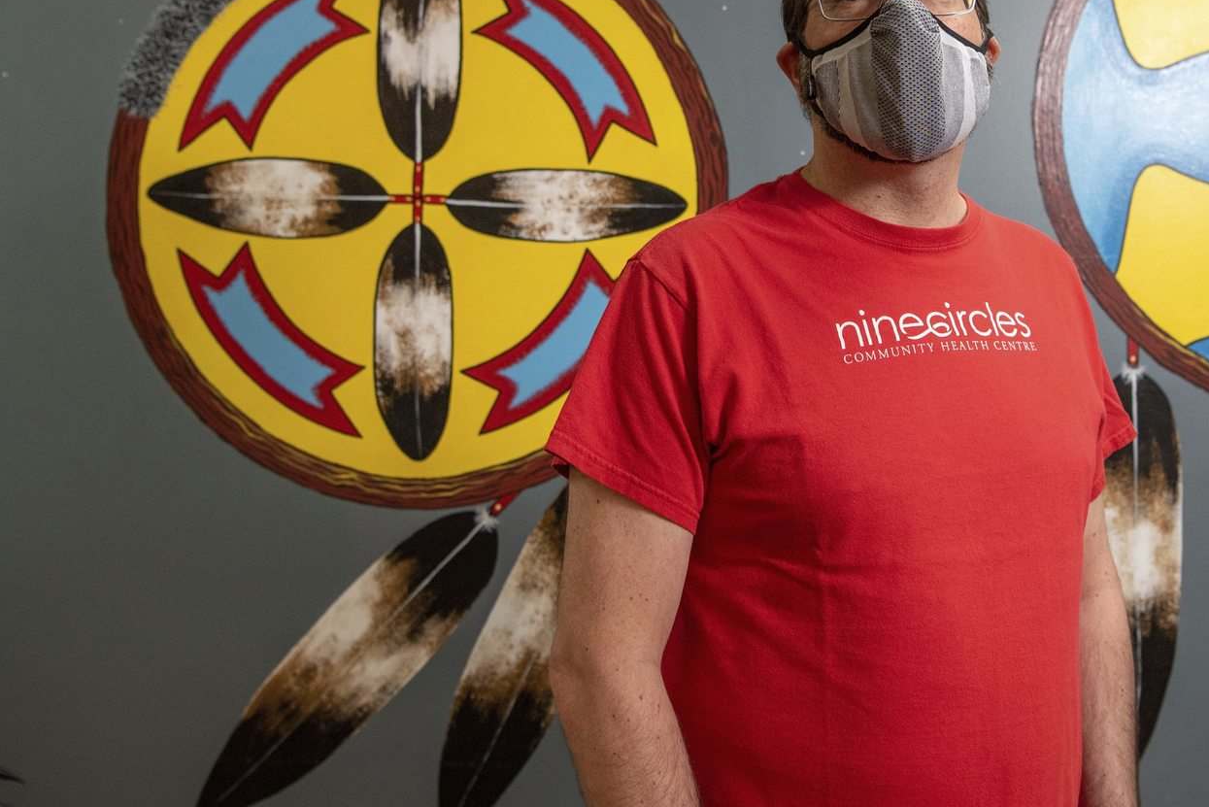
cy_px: 220
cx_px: 838
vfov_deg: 26.2
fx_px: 1713
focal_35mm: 51
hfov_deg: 38.3
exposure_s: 1/200
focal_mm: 31
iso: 2000
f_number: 4.5
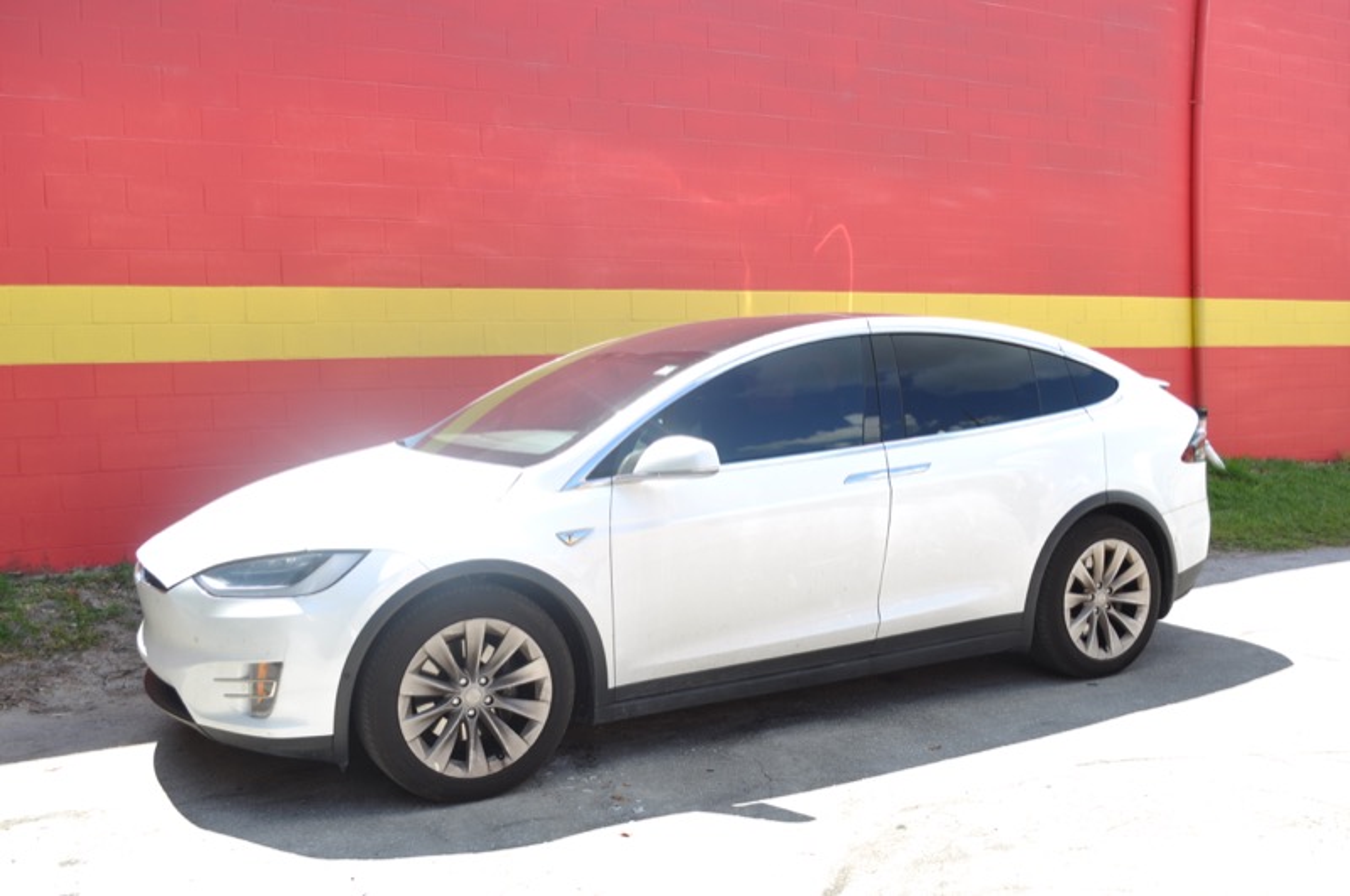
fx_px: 1236
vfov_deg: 39.9
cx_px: 675
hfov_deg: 57.3
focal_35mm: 33
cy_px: 448
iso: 100
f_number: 5.6
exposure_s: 1/125
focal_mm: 22
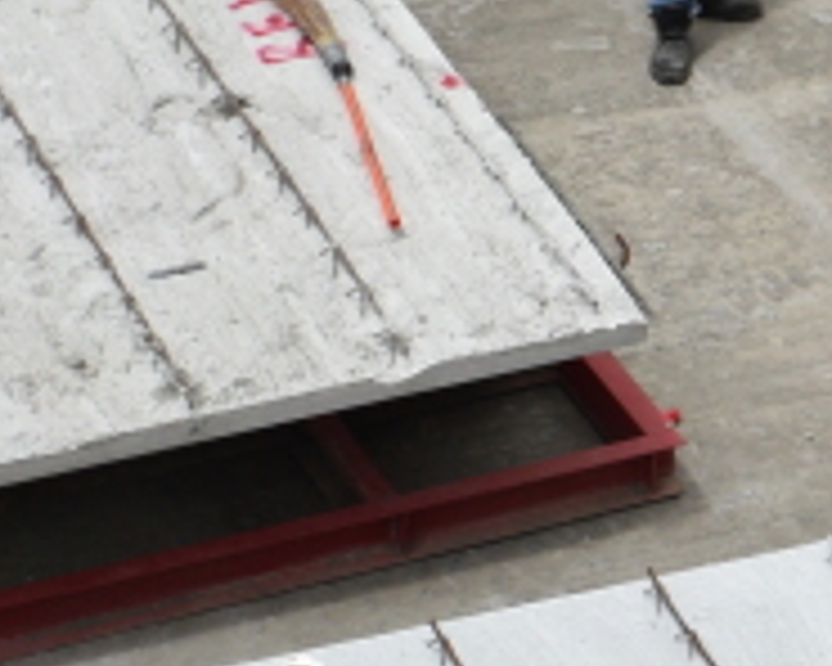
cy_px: -738
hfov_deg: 8.0
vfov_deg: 6.8
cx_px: 2163
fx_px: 5393
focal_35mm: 219
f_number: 9
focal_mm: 24
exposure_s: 1/400
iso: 200
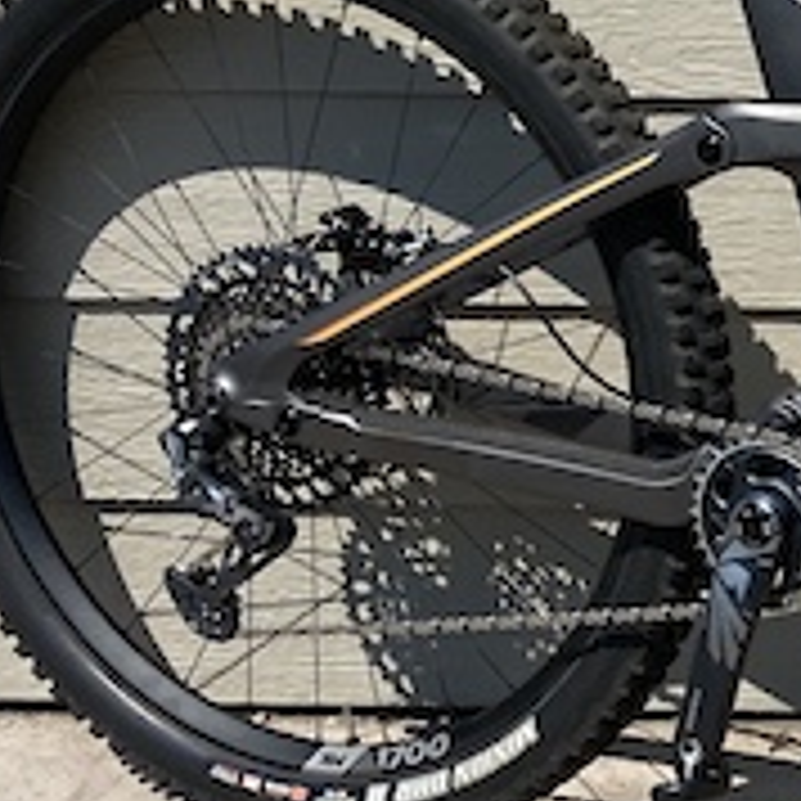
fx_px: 2906
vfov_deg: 15.6
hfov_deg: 14.4
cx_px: 1300
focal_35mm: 111
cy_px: 194
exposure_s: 1/3436
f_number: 1.8
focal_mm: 3.99
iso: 25
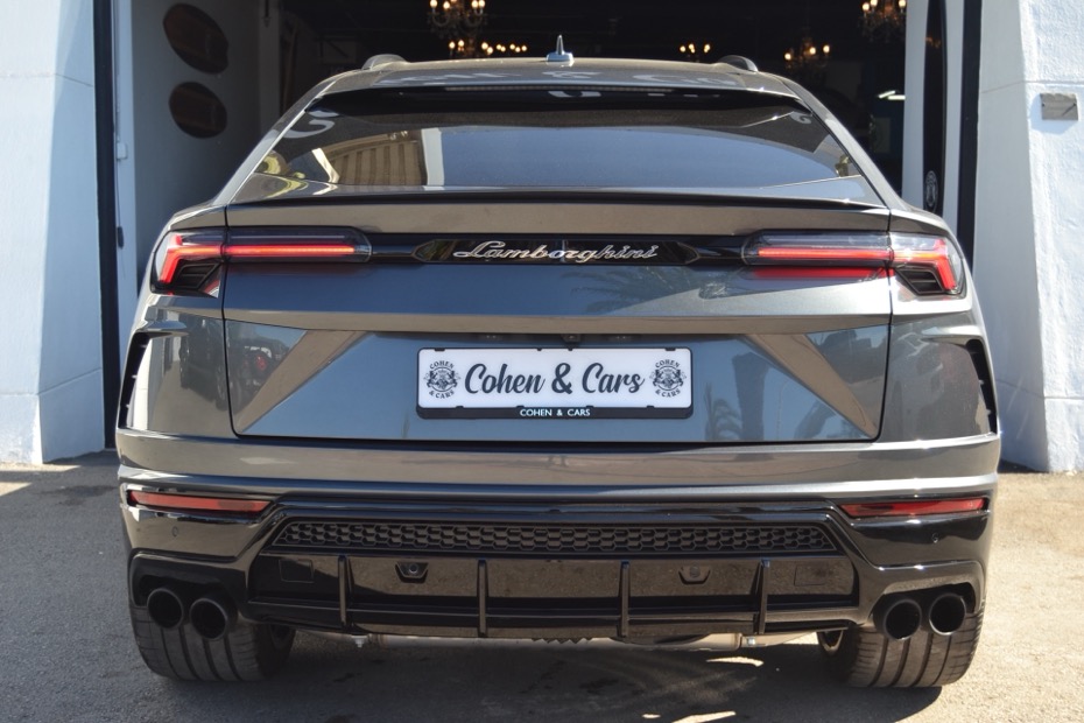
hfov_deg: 38.9
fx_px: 1536
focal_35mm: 51
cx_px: 542
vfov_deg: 26.5
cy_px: 362
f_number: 5.6
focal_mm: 34
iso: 100
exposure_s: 1/125
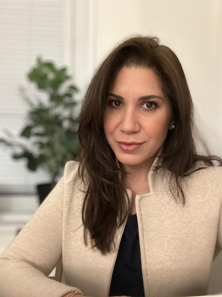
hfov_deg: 46.8
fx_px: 257
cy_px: 148
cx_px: 111
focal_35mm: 30
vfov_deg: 60.0
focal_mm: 2.69
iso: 500
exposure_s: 1/30
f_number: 1.9
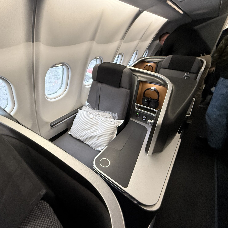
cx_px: 91
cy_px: 111
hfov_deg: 83.0
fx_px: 127
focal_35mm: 17
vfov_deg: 84.0
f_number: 2.2
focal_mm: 2.22
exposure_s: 1/61
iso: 320
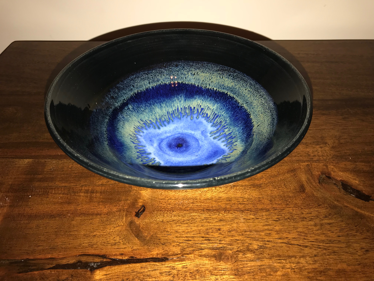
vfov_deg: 49.7
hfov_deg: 63.4
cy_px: 140
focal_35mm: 28
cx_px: 187
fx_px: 303
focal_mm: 3.99
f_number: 1.8
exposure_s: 1/17
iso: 20
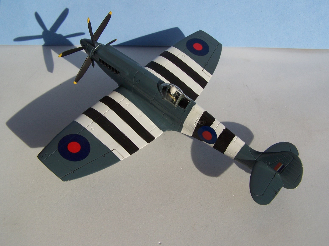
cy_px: 123
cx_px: 164
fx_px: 361
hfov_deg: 49.0
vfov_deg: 37.7
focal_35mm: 38
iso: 80
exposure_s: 1/750
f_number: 5.6
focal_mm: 6.3
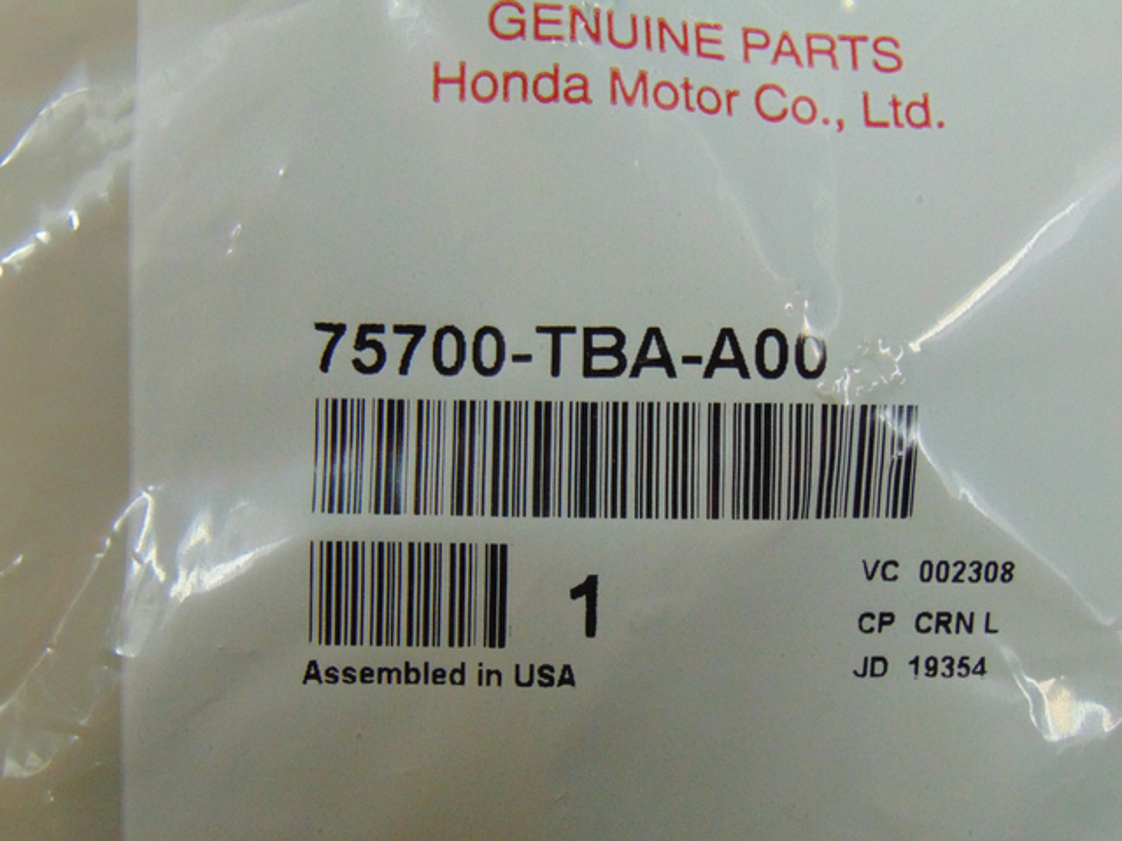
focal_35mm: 50
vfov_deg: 29.1
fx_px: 1621
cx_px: 561
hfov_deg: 38.2
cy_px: 420
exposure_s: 1/50
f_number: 3.5
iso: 500
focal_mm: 9
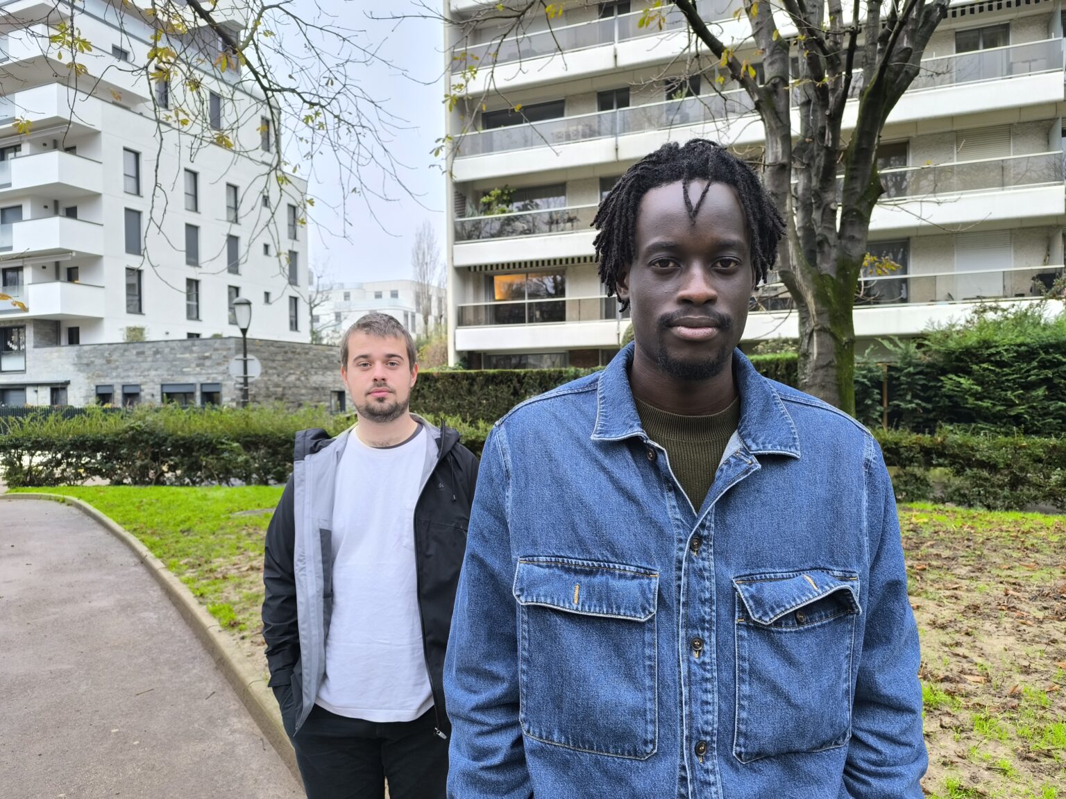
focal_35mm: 23
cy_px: 400
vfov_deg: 58.9
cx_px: 533
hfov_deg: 73.9
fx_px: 708
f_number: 1.65
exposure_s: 1/100
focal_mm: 6.14
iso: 200
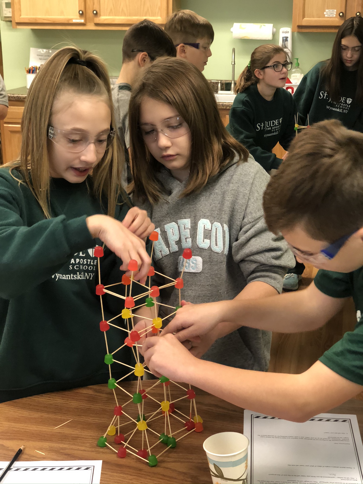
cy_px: 242
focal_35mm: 52
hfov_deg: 28.0
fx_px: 727
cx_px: 182
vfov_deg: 36.8
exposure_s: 1/30
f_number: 2.4
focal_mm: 6
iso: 160
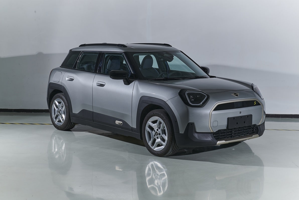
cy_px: 92
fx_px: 523
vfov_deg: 21.6
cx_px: 154
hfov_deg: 31.9
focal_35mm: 63
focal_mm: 58
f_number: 14
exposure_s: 13
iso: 64
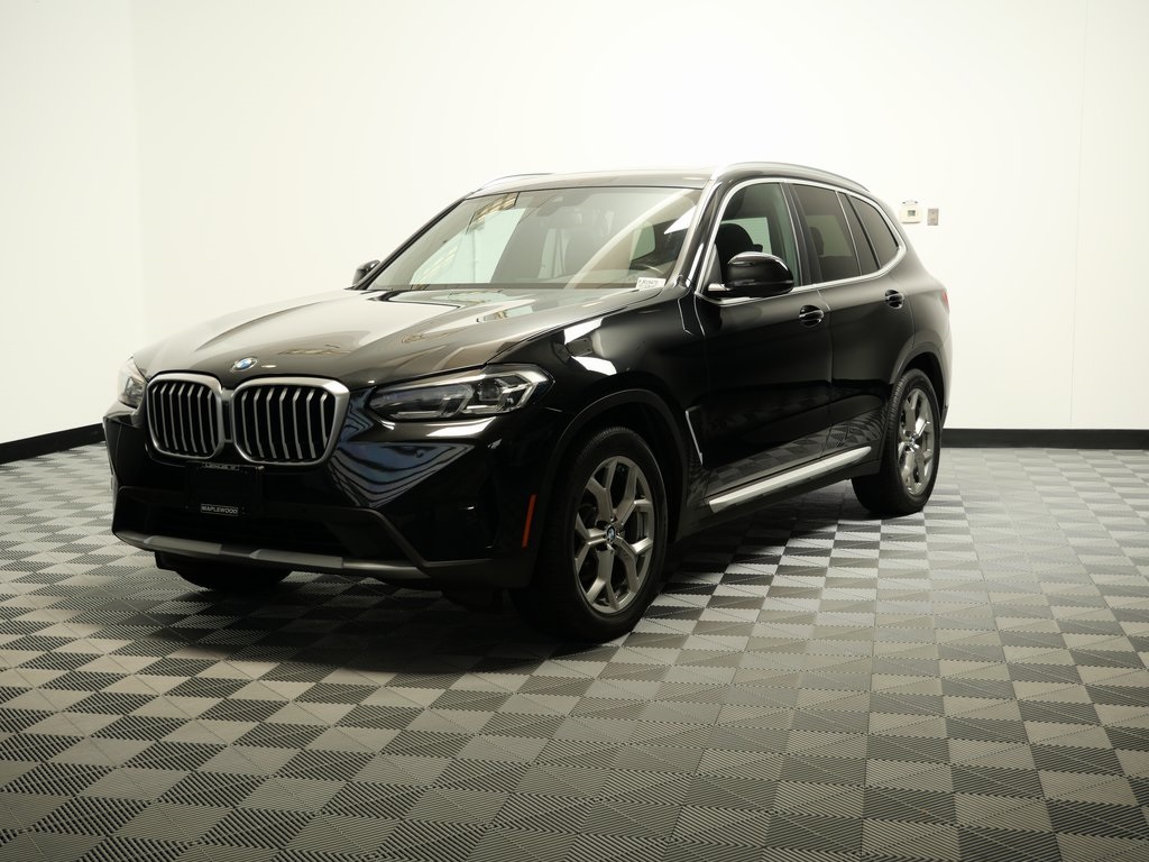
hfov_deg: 46.8
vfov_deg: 36.0
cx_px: 574
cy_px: 431
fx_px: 1328
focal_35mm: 40
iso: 200
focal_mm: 20
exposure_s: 1/200
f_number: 4.5
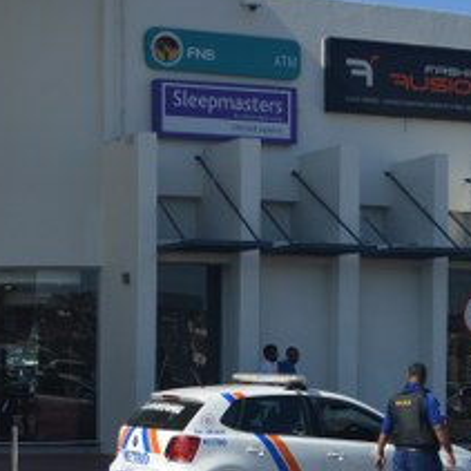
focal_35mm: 87
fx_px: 1339
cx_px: -31
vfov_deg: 19.7
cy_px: 404
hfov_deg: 19.2
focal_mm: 18
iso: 200
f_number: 6.3
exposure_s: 1/1000
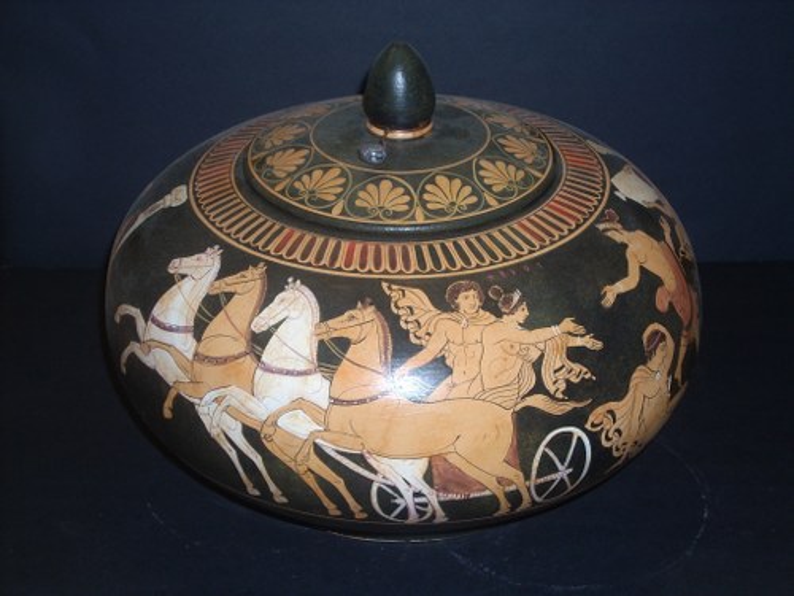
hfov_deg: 29.8
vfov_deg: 22.6
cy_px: 298
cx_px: 397
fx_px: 1491
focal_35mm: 65
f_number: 3.8
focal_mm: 10.7
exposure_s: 1/60
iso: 64
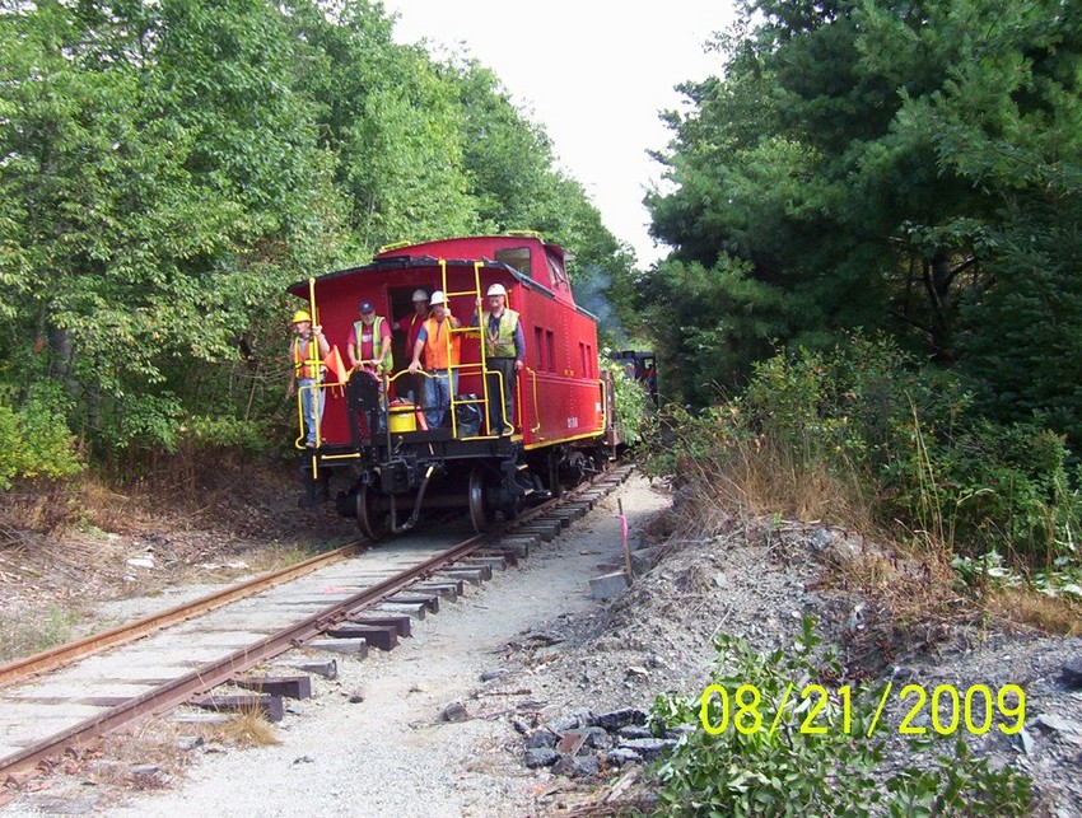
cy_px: 409
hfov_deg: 43.7
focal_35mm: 43
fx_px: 1348
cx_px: 541
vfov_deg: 33.8
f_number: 2.73
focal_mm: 5.77
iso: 100
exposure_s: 1/440
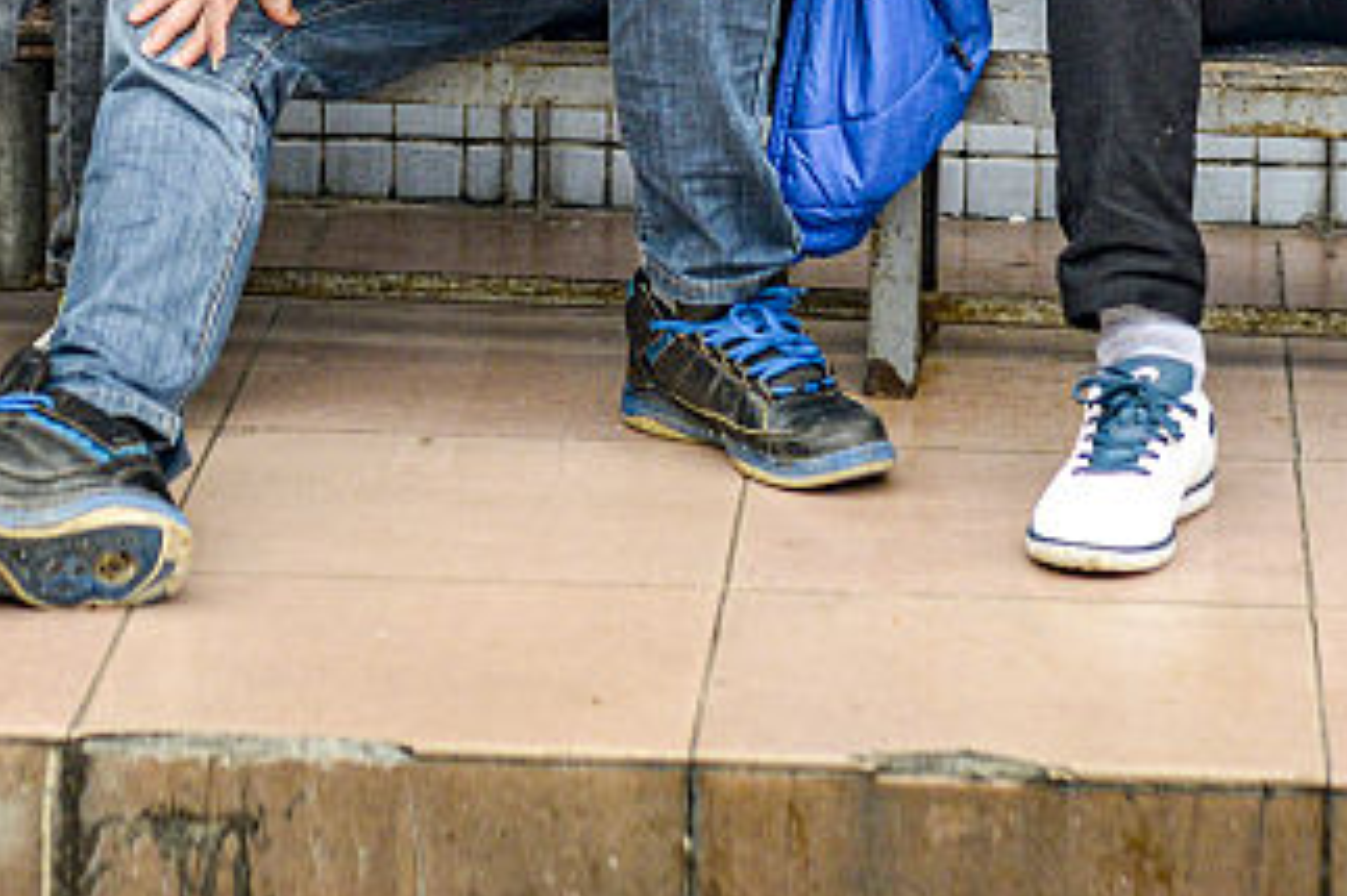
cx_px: 292
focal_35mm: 186
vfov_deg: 7.3
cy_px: -227
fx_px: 6956
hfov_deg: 11.0
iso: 800
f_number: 4
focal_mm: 50
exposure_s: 1/125
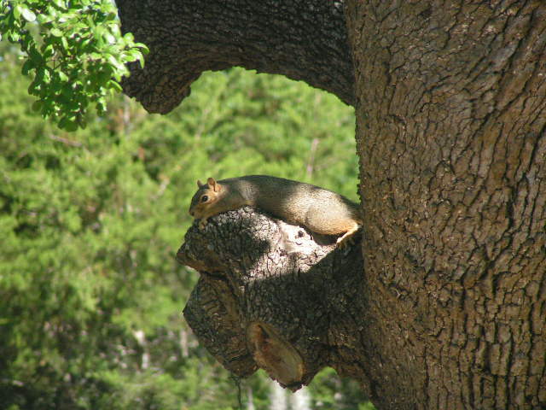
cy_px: 205
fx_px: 5994
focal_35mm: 380
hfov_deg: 5.2
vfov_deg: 3.9
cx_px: 273
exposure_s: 1/500
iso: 200
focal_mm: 58
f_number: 3.5
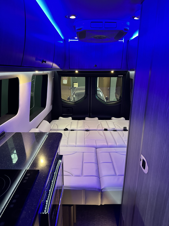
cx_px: 84
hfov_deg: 56.8
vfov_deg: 71.6
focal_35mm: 24
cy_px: 113
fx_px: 156
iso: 640
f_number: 1.78
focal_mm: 6.86
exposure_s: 1/33
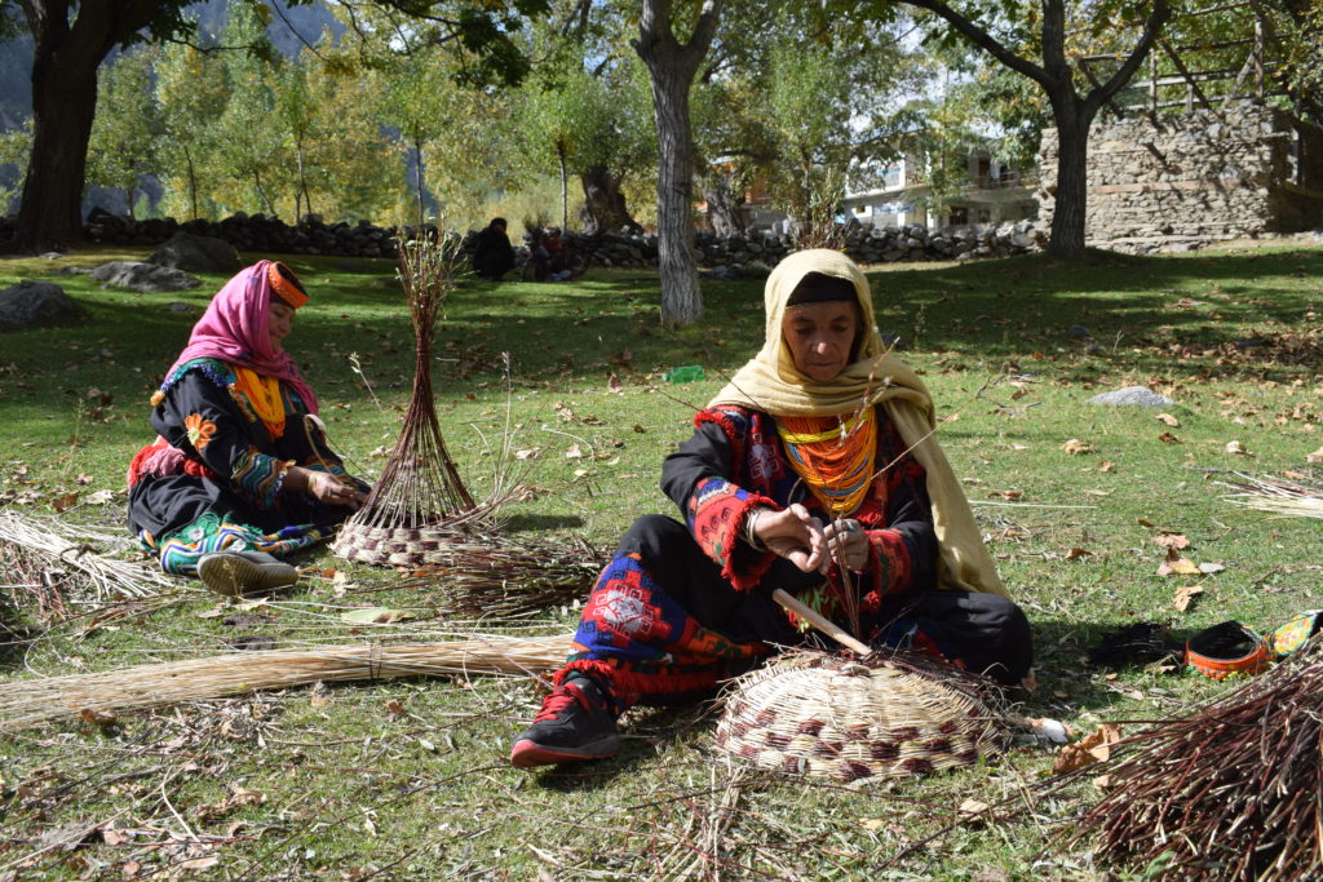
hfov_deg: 53.1
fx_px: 1323
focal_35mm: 36
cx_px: 662
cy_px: 441
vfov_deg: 36.9
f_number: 8
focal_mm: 24
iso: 200
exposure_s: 1/250
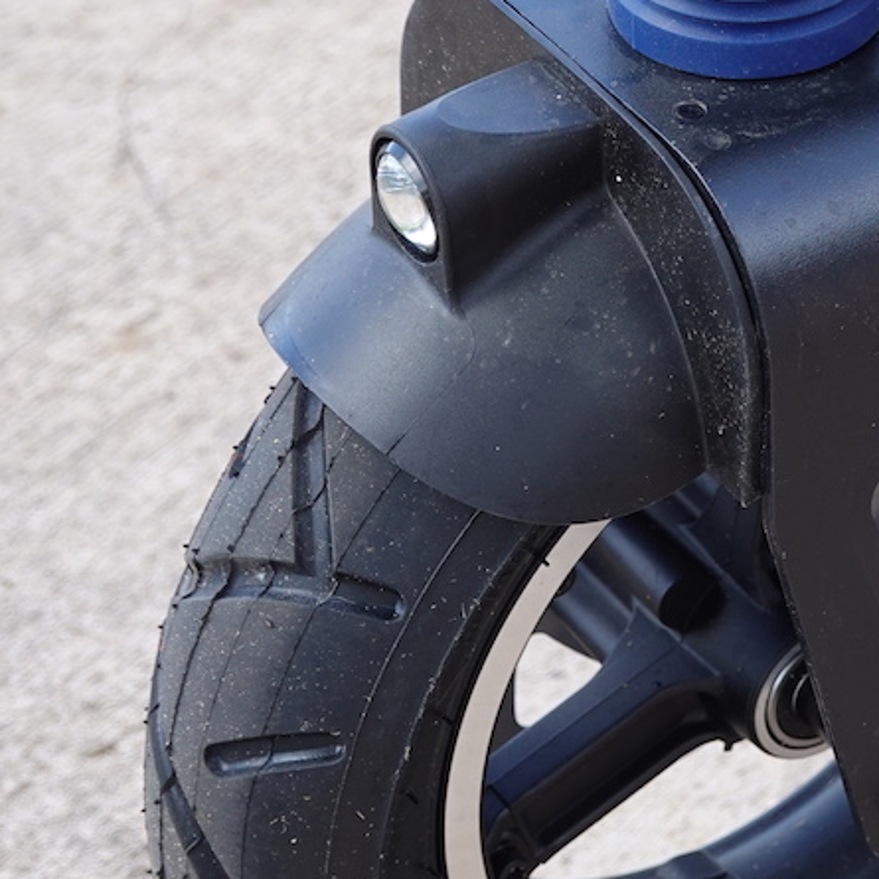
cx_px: 1061
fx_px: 4683
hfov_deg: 10.5
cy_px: 287
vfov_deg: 10.7
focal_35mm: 163
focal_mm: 22.46
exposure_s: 1/125
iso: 100
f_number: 4
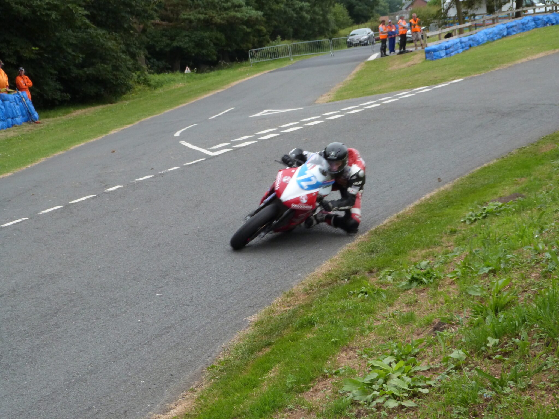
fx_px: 1324
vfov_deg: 18.0
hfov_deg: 23.8
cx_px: 280
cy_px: 210
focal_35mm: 82
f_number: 3.4
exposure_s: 1/500
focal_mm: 14.8
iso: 320
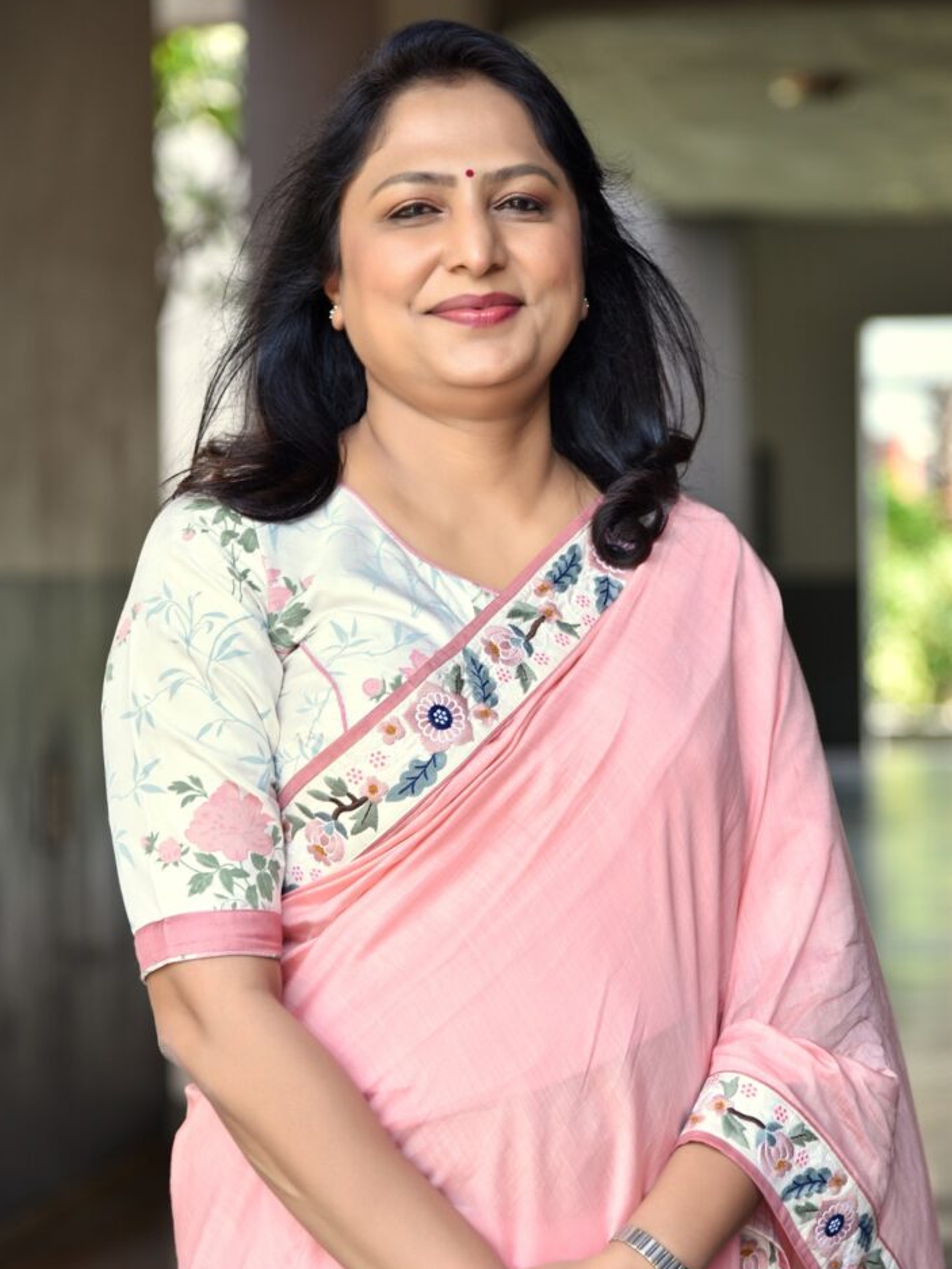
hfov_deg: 12.0
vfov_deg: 15.9
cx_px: 481
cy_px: 655
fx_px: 4546
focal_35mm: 124
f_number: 4.5
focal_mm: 105
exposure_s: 1/100
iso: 100
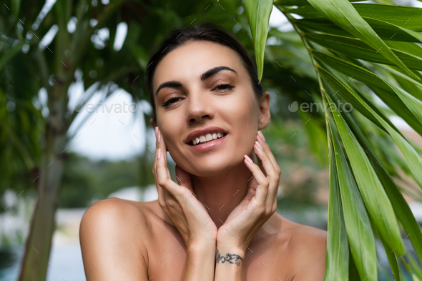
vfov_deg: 27.0
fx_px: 586
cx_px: 211
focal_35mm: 50
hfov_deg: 39.6
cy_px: 140
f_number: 2.5
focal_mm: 50
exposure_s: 1/1000
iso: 100
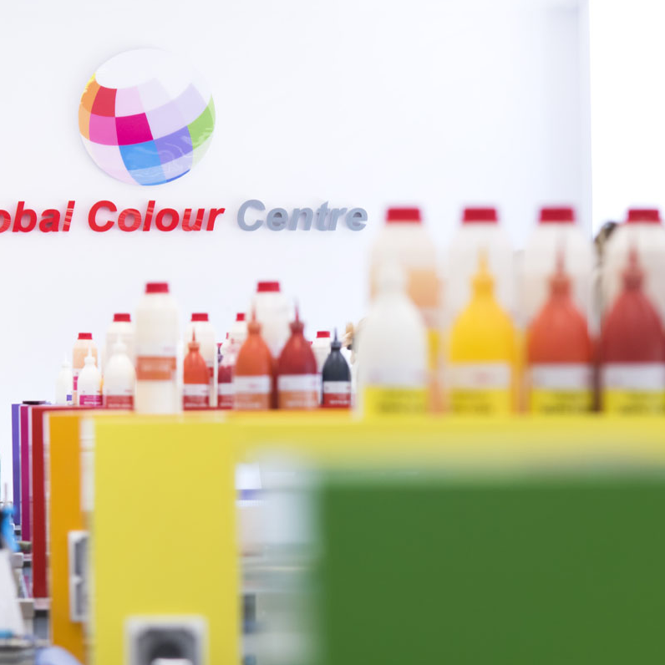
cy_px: 332
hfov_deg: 10.1
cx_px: 299
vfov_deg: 10.1
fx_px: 3760
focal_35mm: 173
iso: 800
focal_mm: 135
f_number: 6.3
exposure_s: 1/125
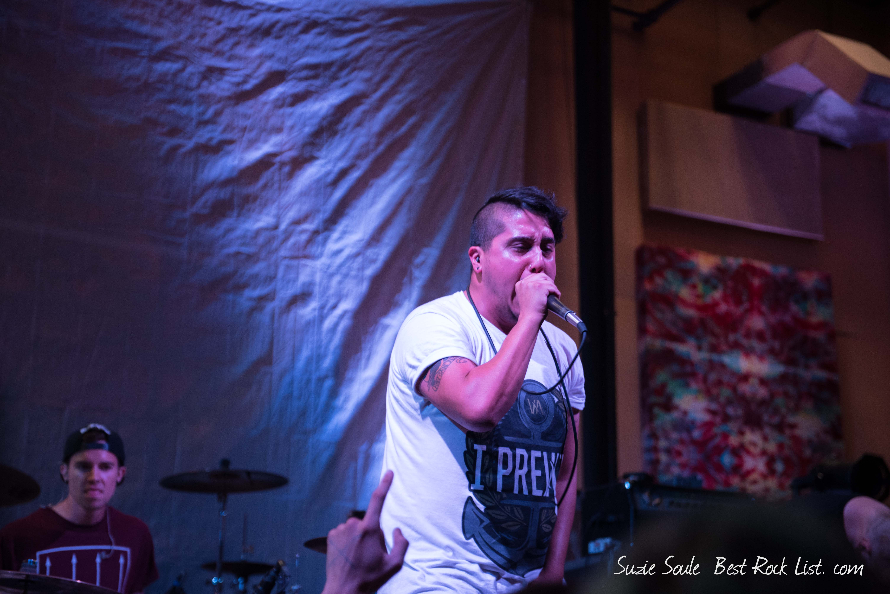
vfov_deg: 19.5
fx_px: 1731
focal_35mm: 70
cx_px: 445
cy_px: 297
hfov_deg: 28.8
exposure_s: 1/125
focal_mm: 70
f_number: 2.8
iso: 1800
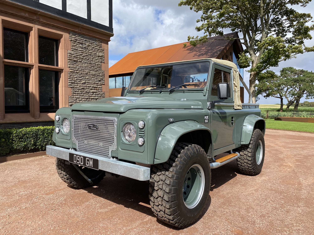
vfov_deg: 53.1
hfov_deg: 67.3
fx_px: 236
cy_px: 118
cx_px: 157
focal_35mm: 26
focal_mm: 4.25
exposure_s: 1/2315
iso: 32
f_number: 1.8
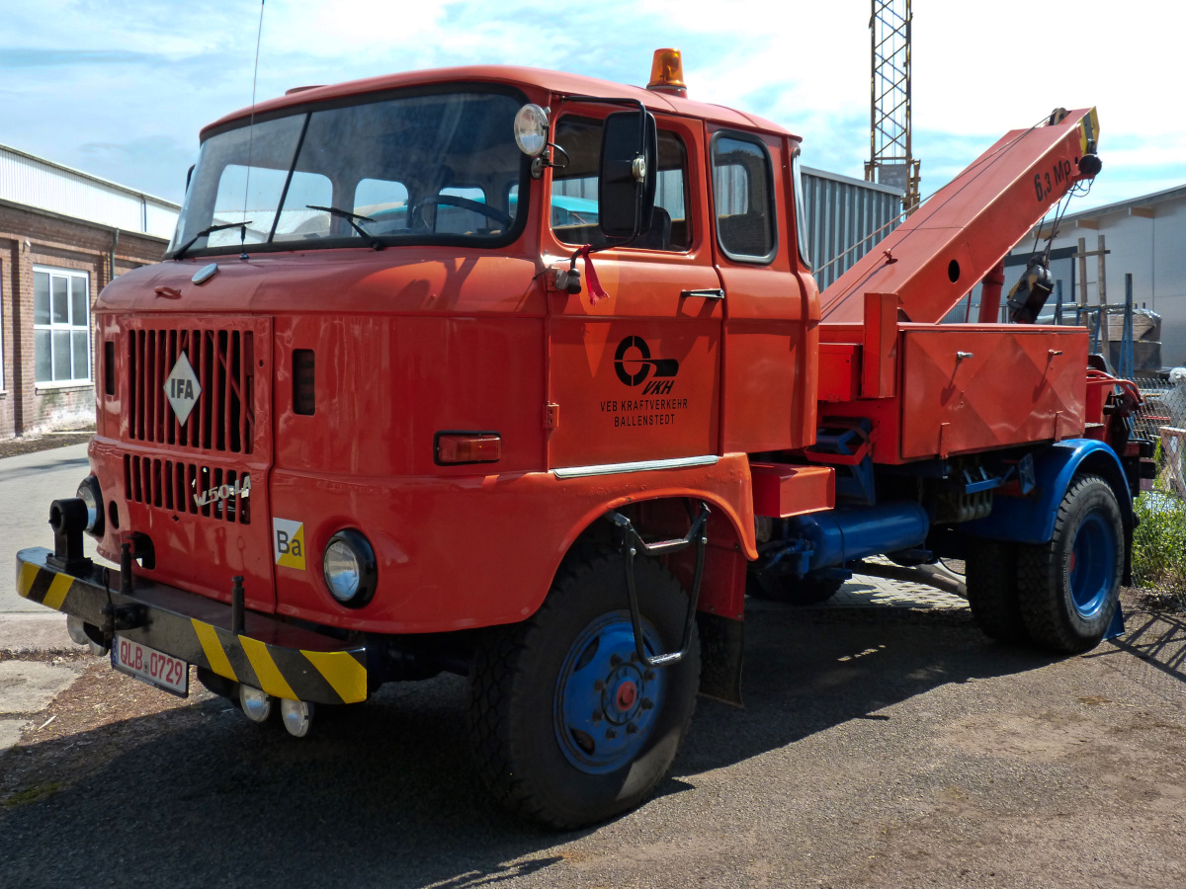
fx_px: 1131
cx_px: 593
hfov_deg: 55.4
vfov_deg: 42.9
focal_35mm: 33
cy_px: 444
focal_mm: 5.8
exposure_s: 1/800
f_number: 4
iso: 160
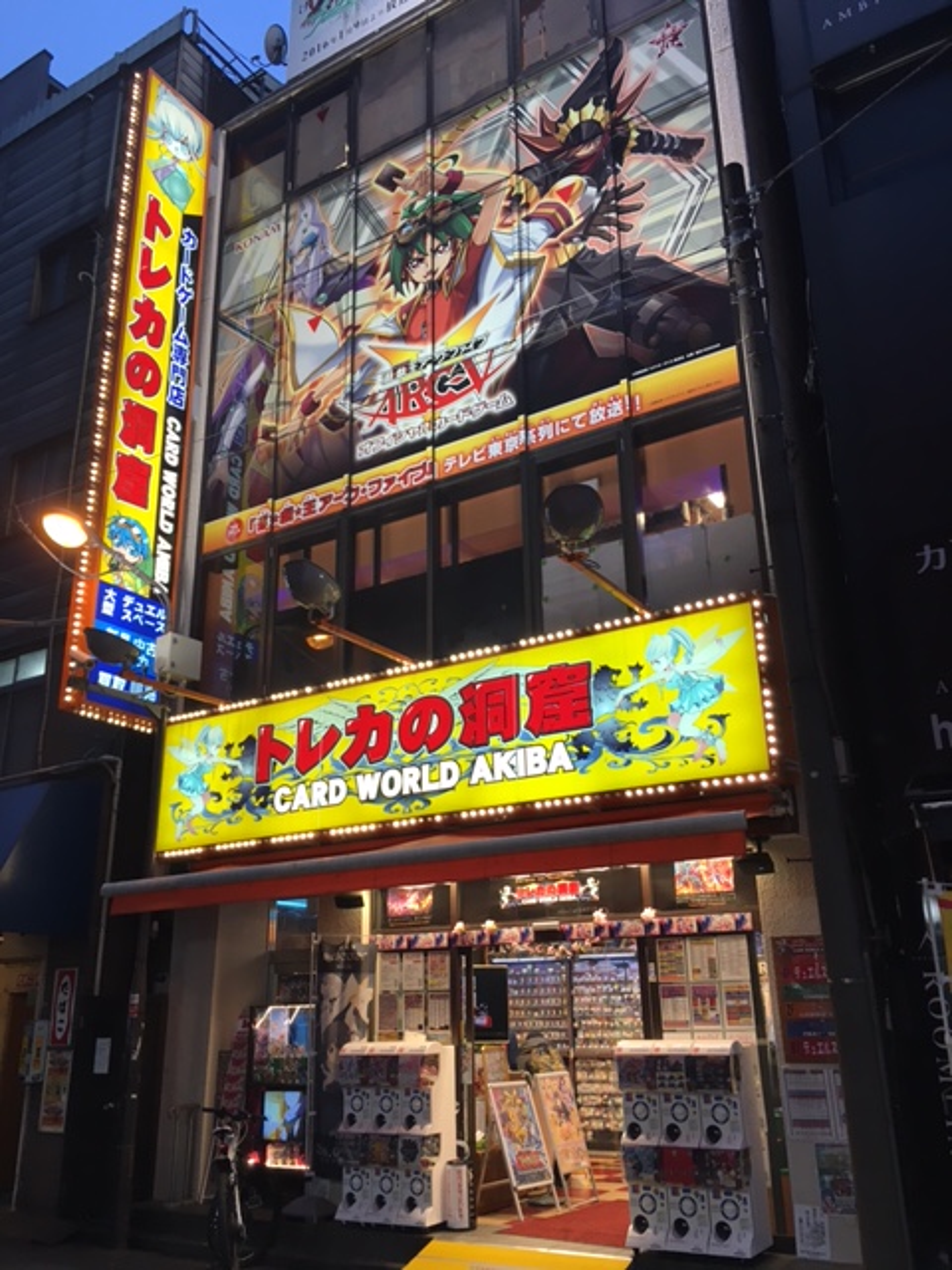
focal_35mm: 29
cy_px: 635
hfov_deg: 48.2
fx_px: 1063
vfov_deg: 61.7
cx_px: 476
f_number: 2.2
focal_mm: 4.15
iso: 25
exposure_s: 1/40
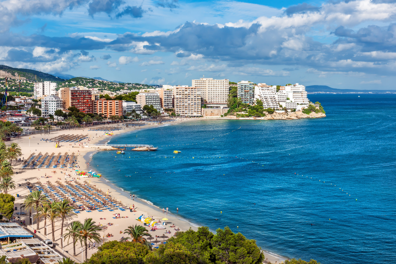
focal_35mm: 56
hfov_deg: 35.6
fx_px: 616
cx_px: 198
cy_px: 132
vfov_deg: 24.2
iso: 100
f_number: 11
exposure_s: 1/180
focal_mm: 56
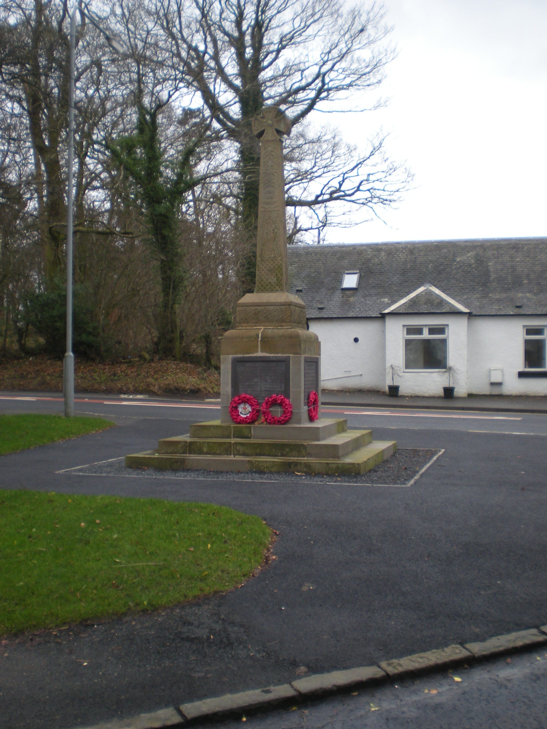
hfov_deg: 36.0
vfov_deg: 46.8
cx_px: 279
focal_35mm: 40
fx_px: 843
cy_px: 364
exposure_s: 1/63.3
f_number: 3.1
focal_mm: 6.3
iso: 66
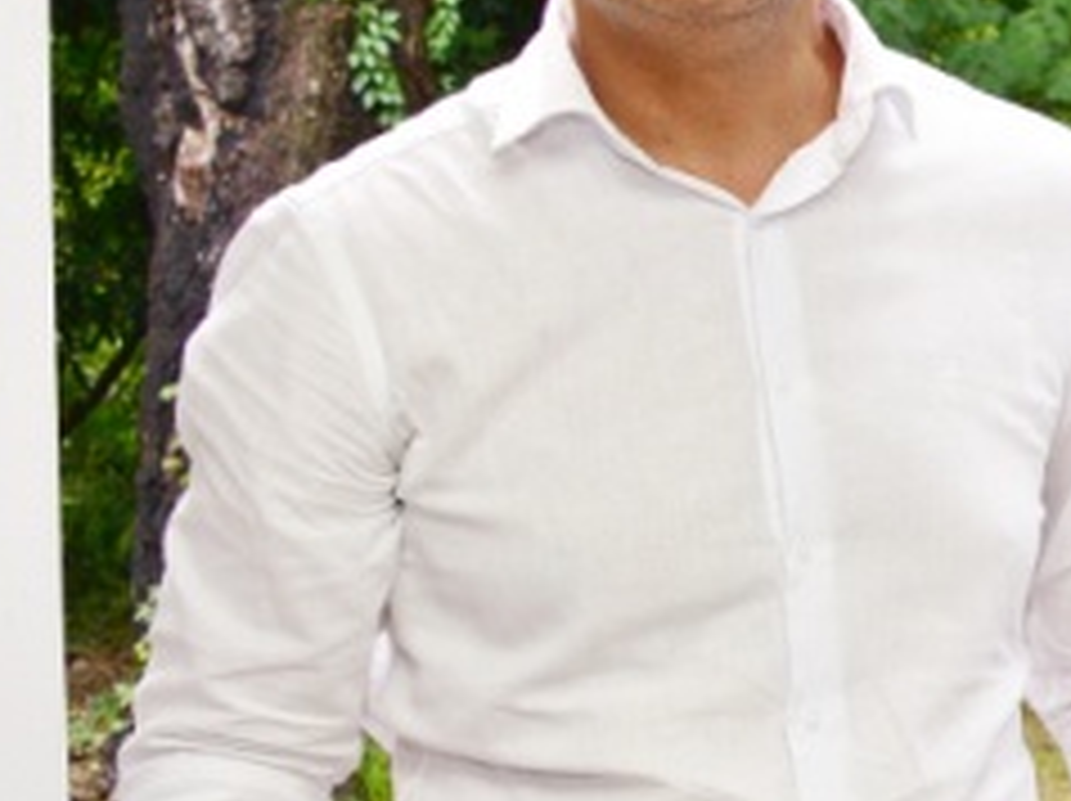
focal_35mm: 116
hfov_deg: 13.8
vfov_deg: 12.7
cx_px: 2295
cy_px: 704
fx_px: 3585
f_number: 7.1
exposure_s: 1/250
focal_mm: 28
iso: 800
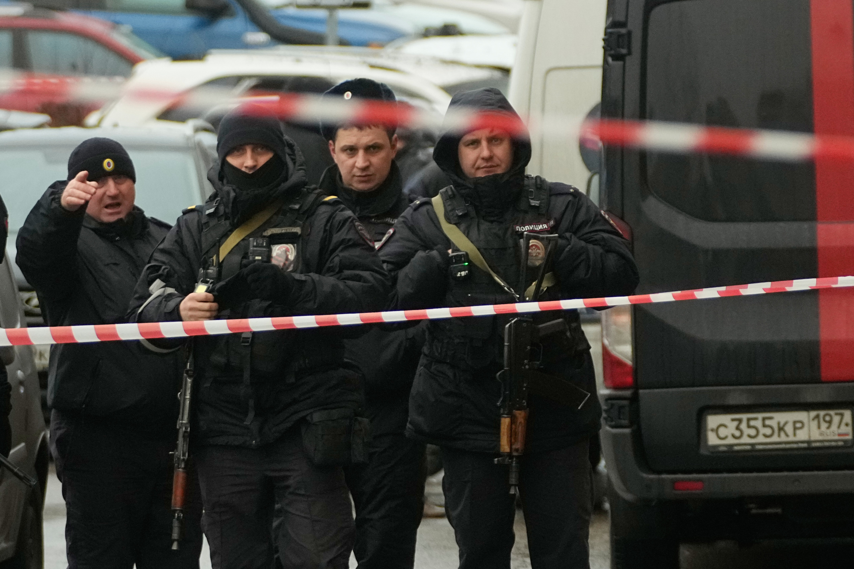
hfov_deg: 4.5
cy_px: 350
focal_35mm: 461
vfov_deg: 3.0
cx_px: 263
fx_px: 10936
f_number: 5.6
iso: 3200
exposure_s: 1/400
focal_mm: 230
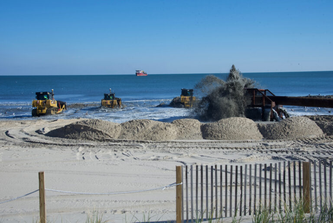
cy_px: 112
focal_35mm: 44
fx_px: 407
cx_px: 166
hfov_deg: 44.5
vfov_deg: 30.6
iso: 160
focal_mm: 44
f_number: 14
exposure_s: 1/125
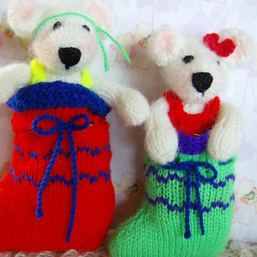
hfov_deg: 37.3
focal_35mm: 45
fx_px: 378
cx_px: 98
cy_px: 125
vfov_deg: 37.5
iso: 200
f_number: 2.8
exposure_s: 1/60.1
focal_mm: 6
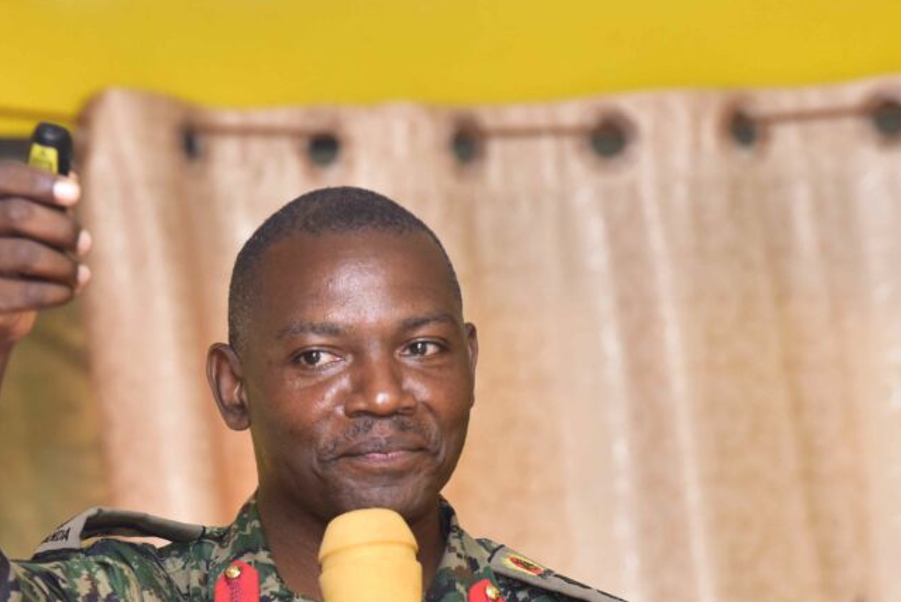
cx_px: 351
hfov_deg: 5.0
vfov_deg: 3.3
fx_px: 10343
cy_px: 579
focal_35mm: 413
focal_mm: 200
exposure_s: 1/200
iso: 2000
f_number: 5.6
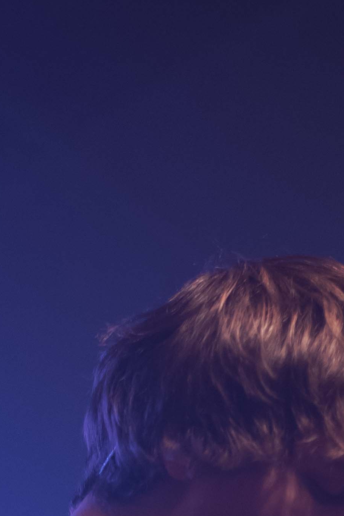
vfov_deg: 9.0
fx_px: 3163
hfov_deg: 6.2
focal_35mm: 221
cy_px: 836
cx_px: 187
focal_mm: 50
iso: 1250
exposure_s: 1/60
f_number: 1.8
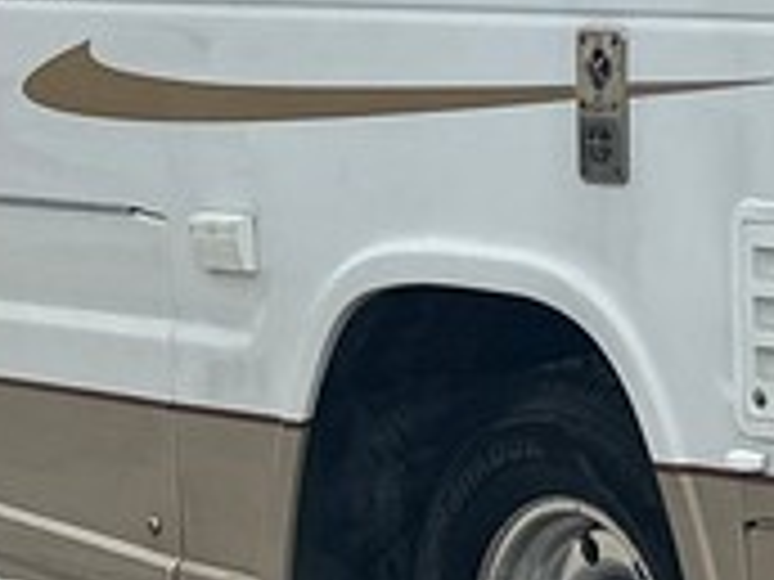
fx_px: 3734
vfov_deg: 8.8
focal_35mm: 167
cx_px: 2277
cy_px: -90
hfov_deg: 9.4
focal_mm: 6.86
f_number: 1.78
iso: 80
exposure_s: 1/5000
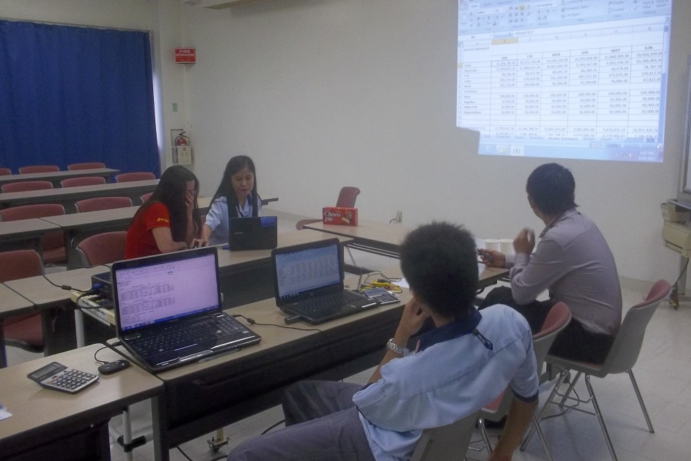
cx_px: 351
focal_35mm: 31
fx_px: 595
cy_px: 214
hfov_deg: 60.3
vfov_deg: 42.3
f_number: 3.3
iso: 160
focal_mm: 4.1
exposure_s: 1/25
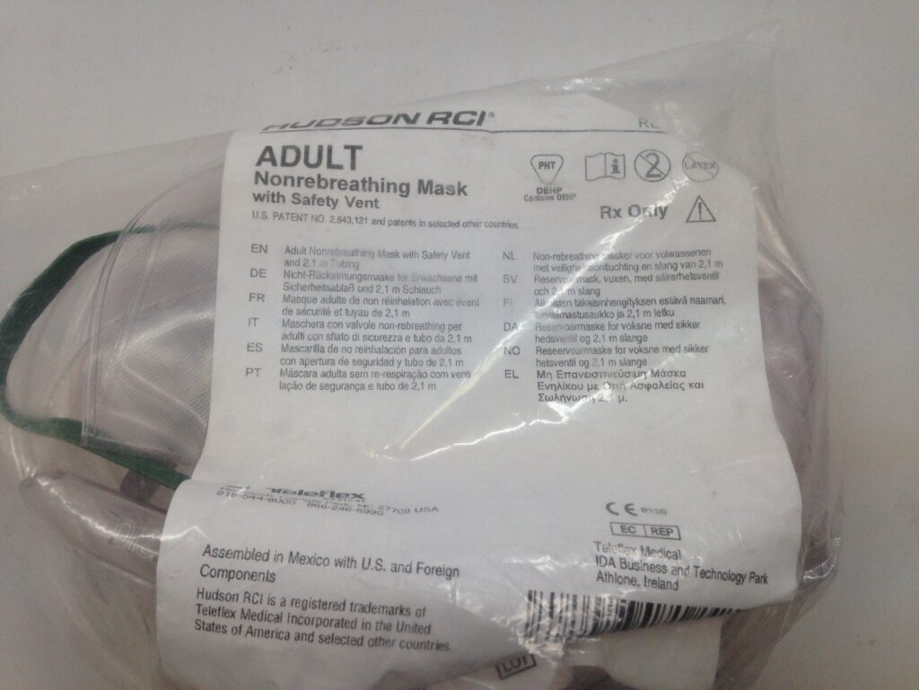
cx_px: 460
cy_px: 345
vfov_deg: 42.9
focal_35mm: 33
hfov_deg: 55.4
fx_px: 876
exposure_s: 1/120
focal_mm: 4.12
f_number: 2.4
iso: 80
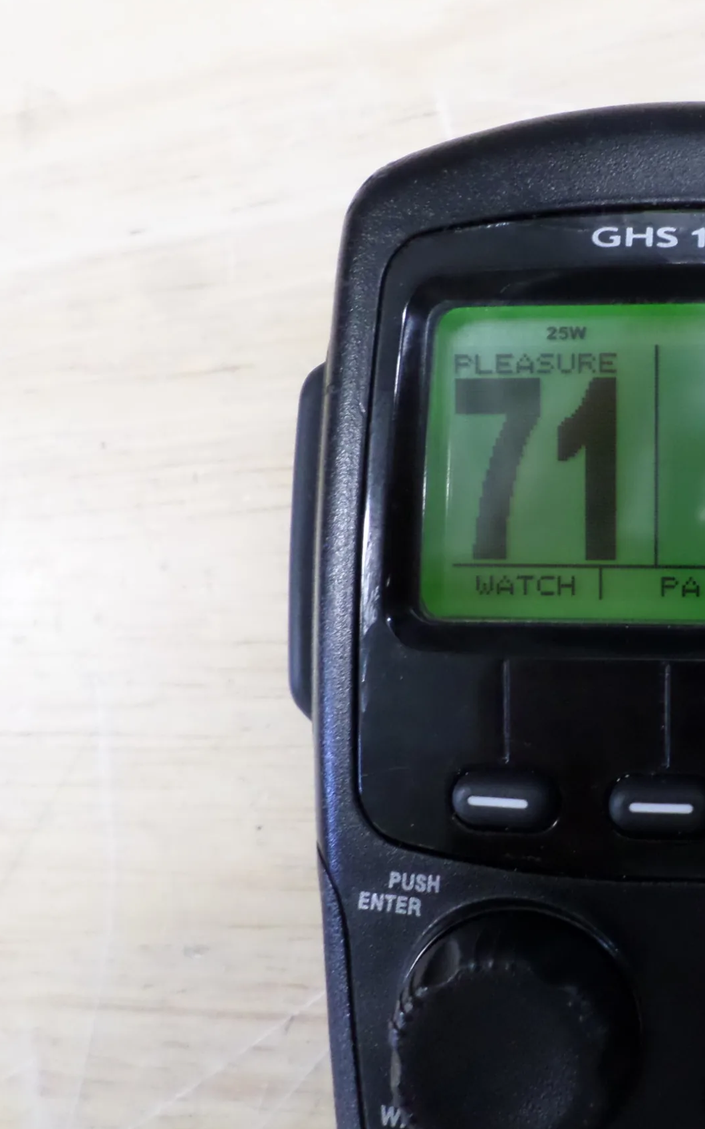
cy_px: 578
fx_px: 1230
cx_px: 678
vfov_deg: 49.3
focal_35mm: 40
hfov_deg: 30.1
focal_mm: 4.5
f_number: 2.5
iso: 320
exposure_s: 1/30
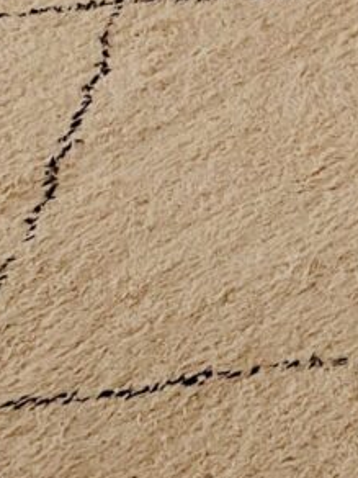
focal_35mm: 137
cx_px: 793
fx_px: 1889
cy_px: -480
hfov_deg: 9.8
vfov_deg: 12.6
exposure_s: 1/40
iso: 400
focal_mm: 4.25
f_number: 1.8
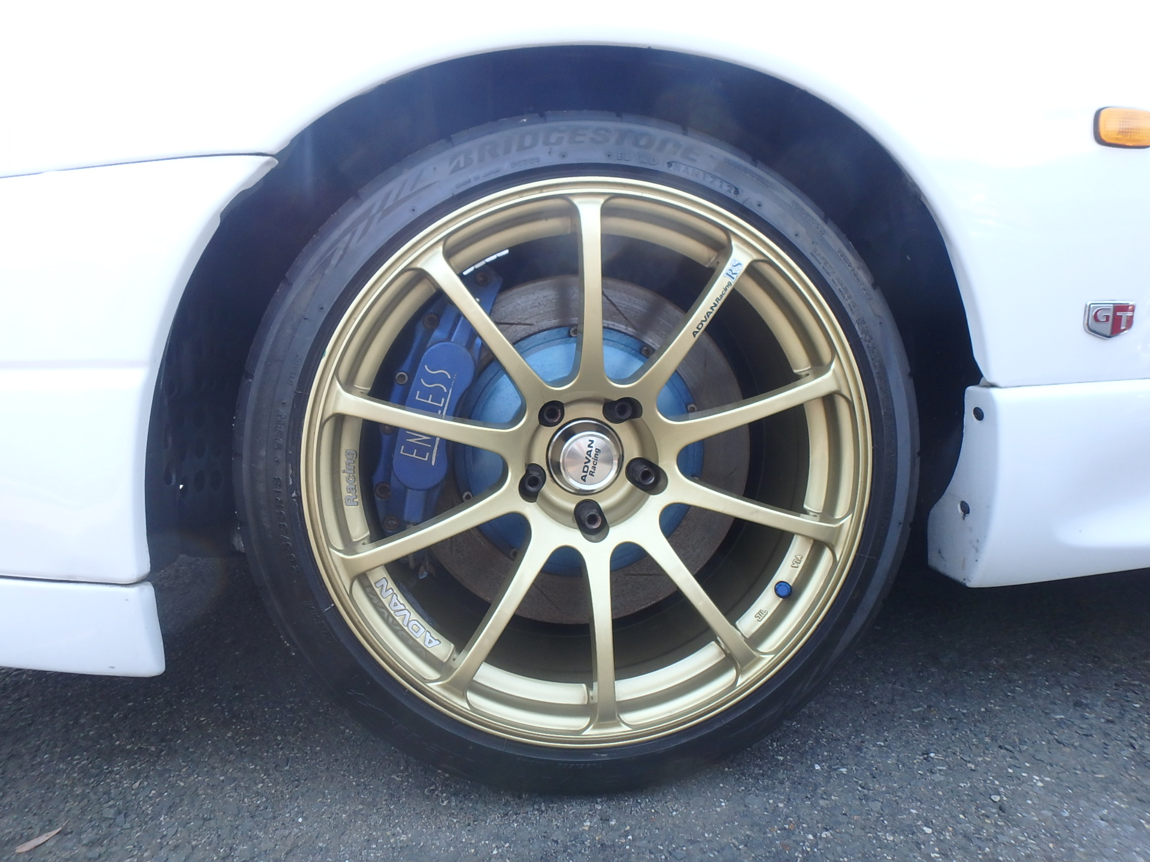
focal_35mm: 21
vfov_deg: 63.4
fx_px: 698
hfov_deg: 79.0
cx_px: 575
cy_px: 431
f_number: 3.5
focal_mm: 3.7
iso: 125
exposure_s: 1/160
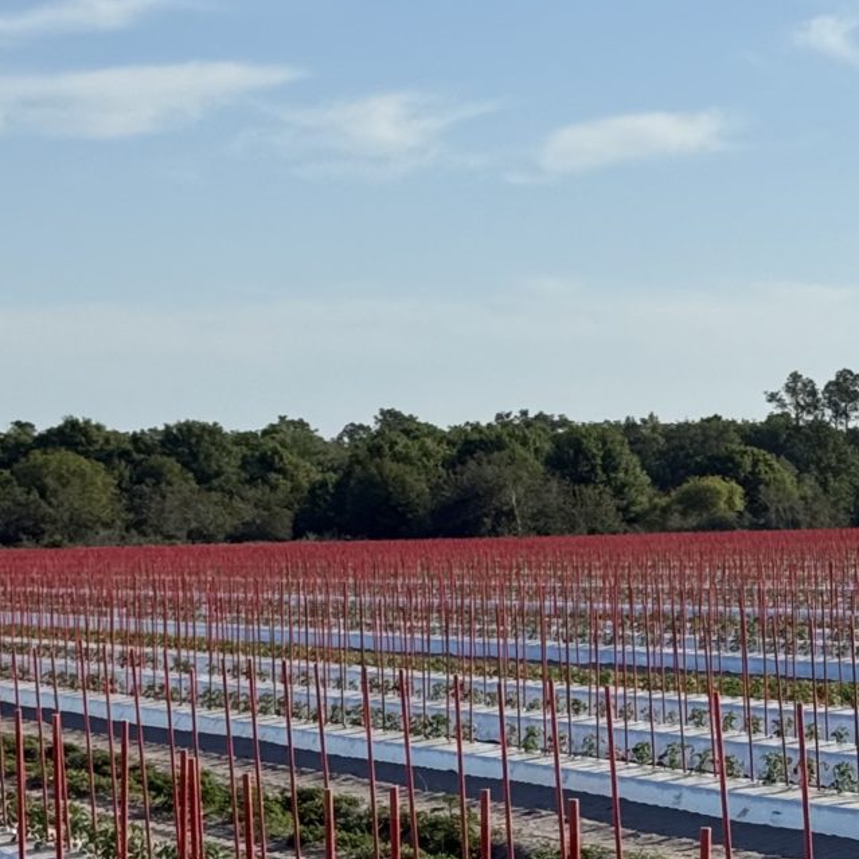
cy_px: 700
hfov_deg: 12.5
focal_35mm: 136
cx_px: 1097
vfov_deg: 12.8
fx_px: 3818
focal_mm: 6.76
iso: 64
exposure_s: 1/5208
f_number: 1.78
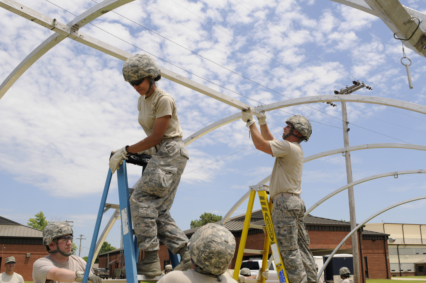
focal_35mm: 36
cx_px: 213
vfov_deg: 36.8
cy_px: 142
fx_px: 425
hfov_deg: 53.2
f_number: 7.1
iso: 200
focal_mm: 24
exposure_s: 1/640
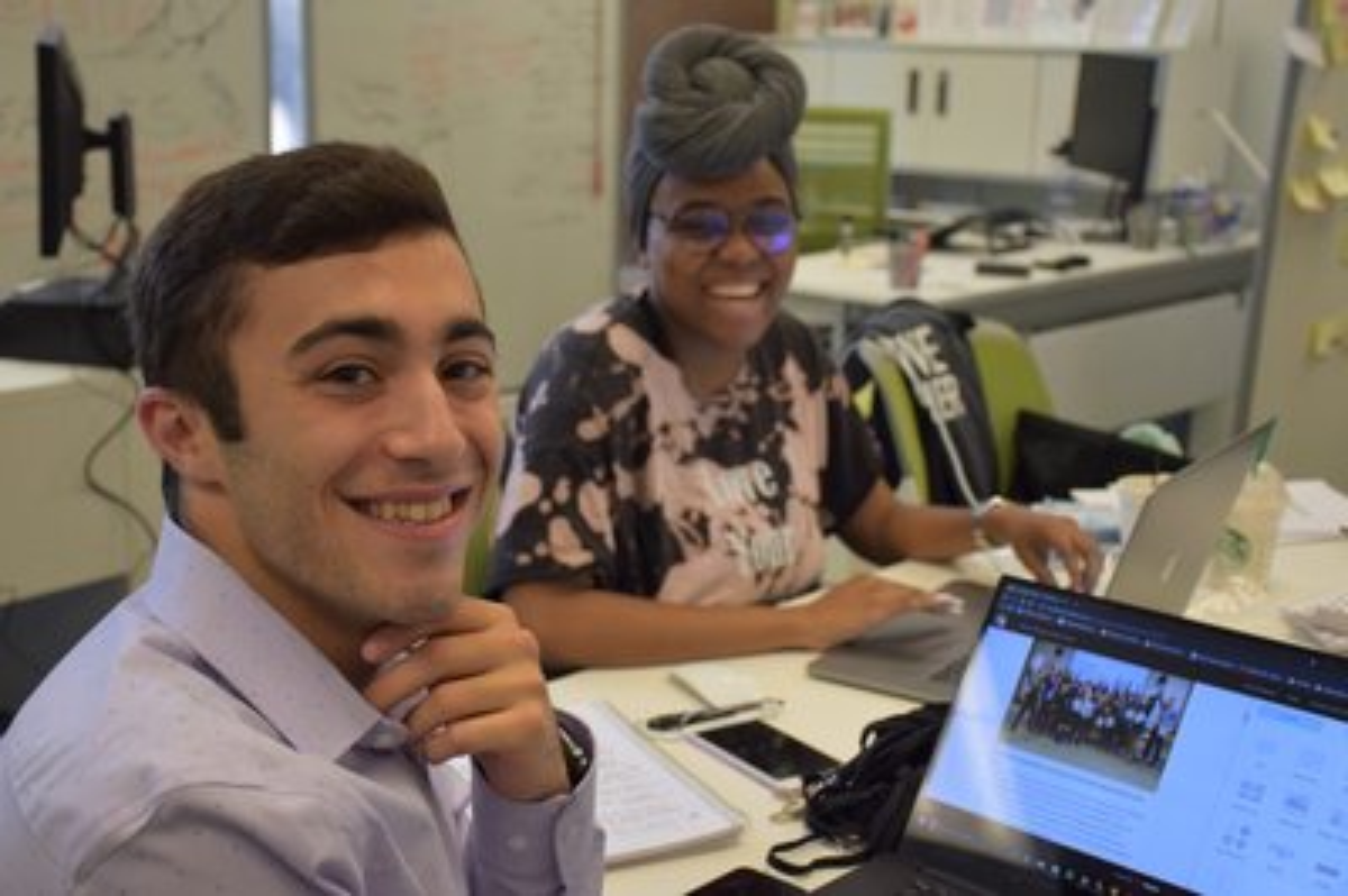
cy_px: 448
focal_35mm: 52
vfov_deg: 25.7
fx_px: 1964
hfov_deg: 37.9
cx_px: 674
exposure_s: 1/250
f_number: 4.2
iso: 1600
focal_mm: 35
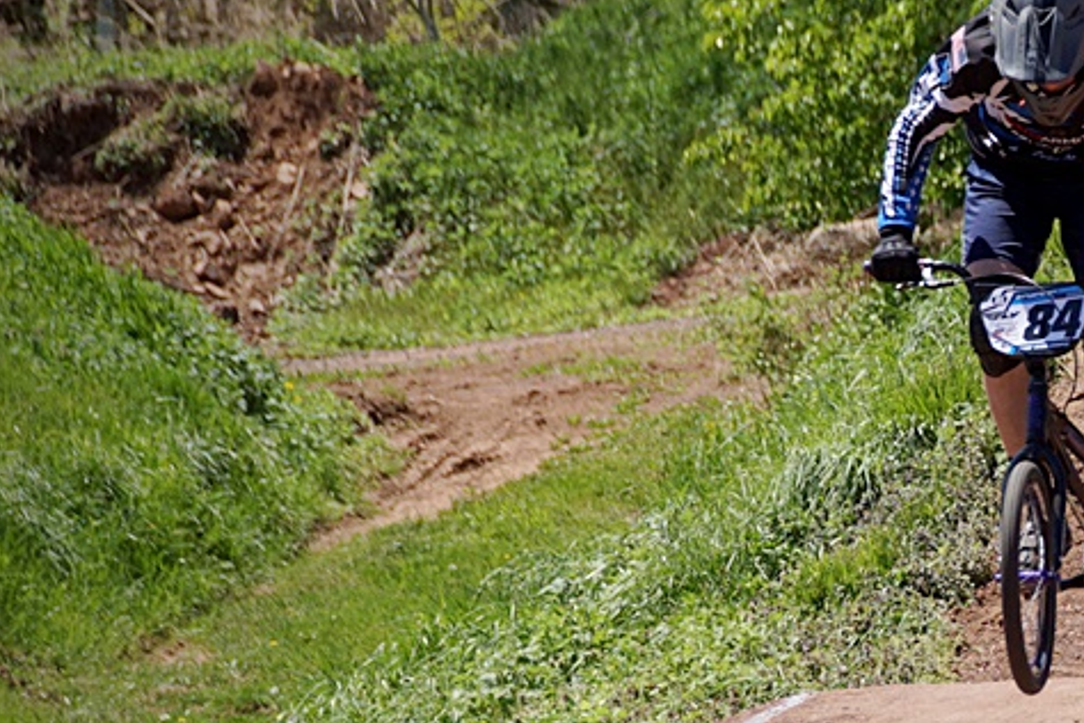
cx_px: 1116
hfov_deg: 4.9
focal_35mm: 418
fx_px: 12585
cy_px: 510
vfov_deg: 3.3
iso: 200
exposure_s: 1/1000
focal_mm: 110
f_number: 6.3
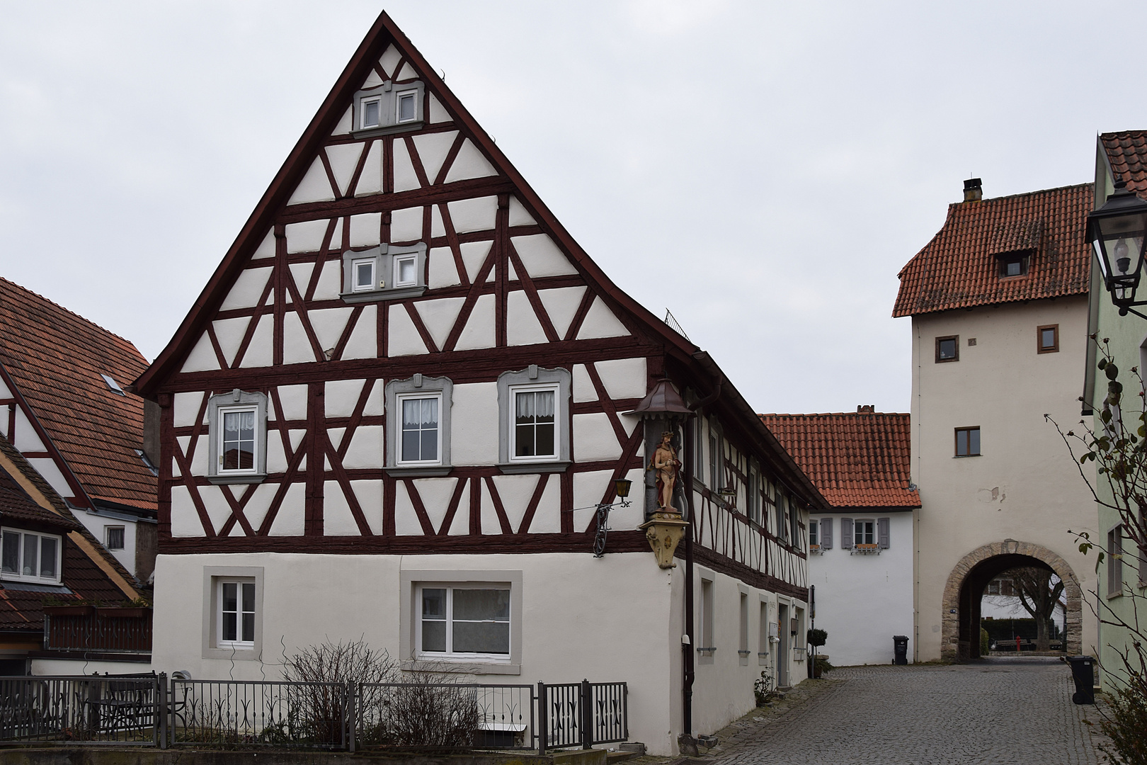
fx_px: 1004
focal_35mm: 32
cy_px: 382
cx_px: 574
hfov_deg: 59.5
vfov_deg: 41.7
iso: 100
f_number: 9
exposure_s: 1/160
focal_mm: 21
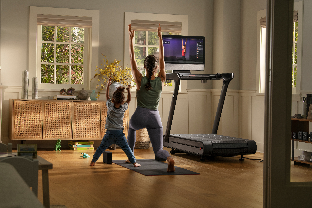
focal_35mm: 80
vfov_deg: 17.1
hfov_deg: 25.4
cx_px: 156
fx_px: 693
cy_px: 104
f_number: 6.3
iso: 400
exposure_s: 1/160
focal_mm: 80
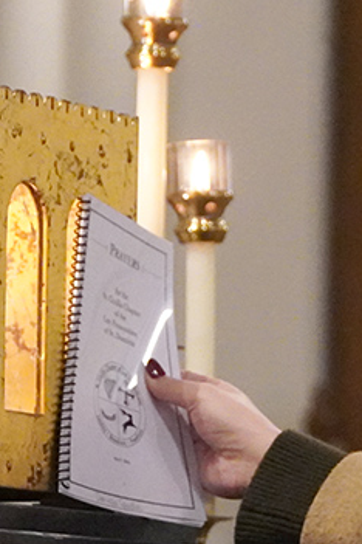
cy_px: 397
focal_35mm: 354
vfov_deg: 5.8
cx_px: 244
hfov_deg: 3.9
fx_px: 5335
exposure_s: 1/100
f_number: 4
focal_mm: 69
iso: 6400
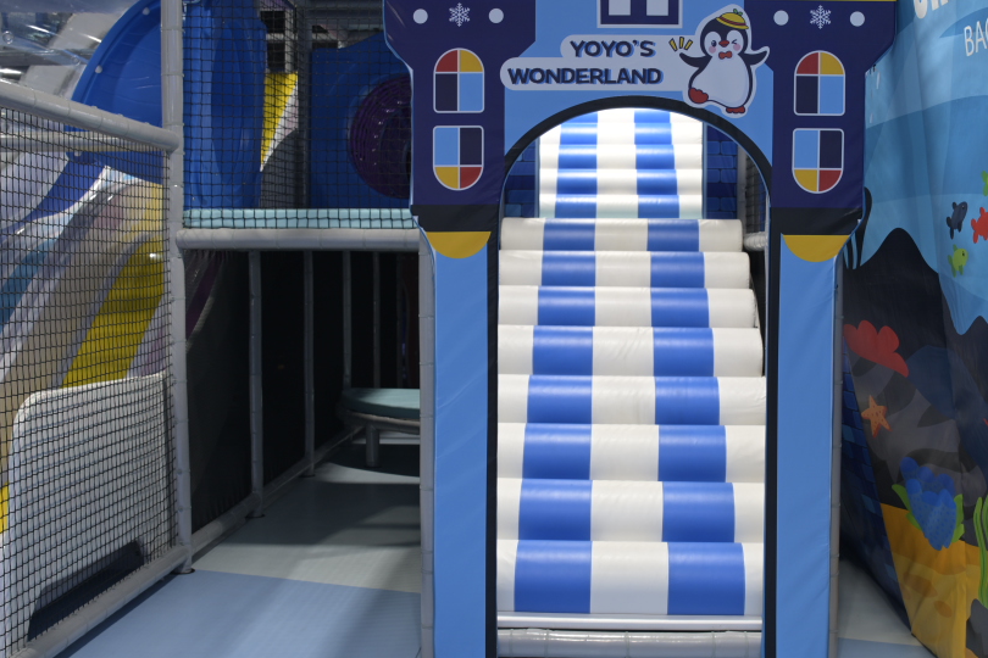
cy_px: 316
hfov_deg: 41.0
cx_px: 554
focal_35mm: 48
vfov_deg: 28.1
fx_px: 1317
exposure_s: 1/25
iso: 100
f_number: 5
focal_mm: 24
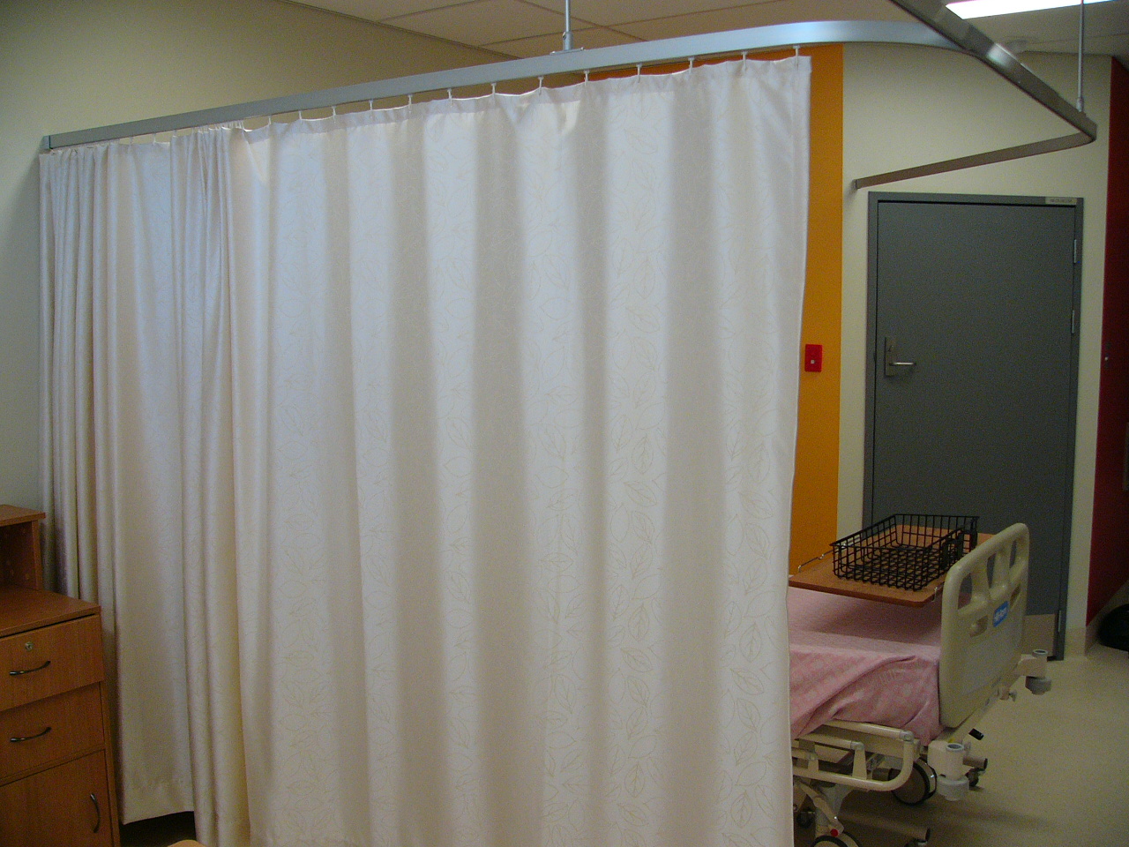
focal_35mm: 36
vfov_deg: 39.7
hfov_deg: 51.4
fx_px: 1174
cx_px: 564
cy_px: 424
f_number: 2.8
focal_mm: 6
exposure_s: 1/50
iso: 200
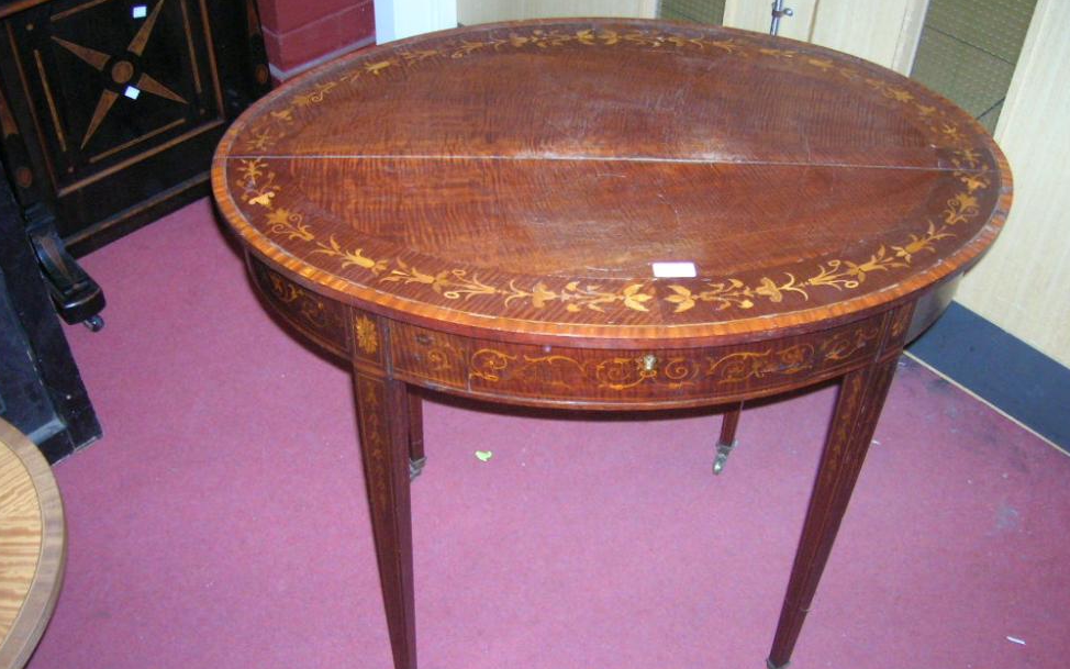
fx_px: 1079
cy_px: 370
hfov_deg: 52.7
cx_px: 538
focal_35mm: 37
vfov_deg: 34.4
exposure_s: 1/60.1
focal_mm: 5.7
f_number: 2.9
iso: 200
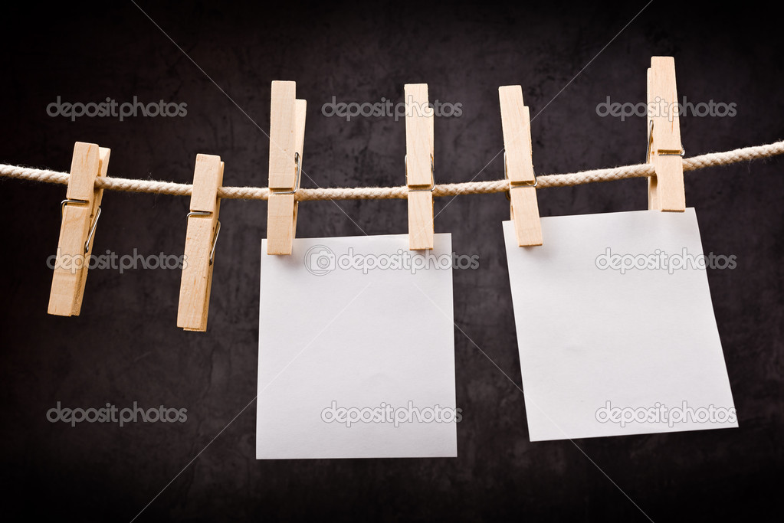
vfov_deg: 37.9
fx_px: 763
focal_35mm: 35
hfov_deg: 54.4
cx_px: 392
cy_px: 262
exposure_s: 1/60
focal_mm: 35
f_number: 10
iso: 50
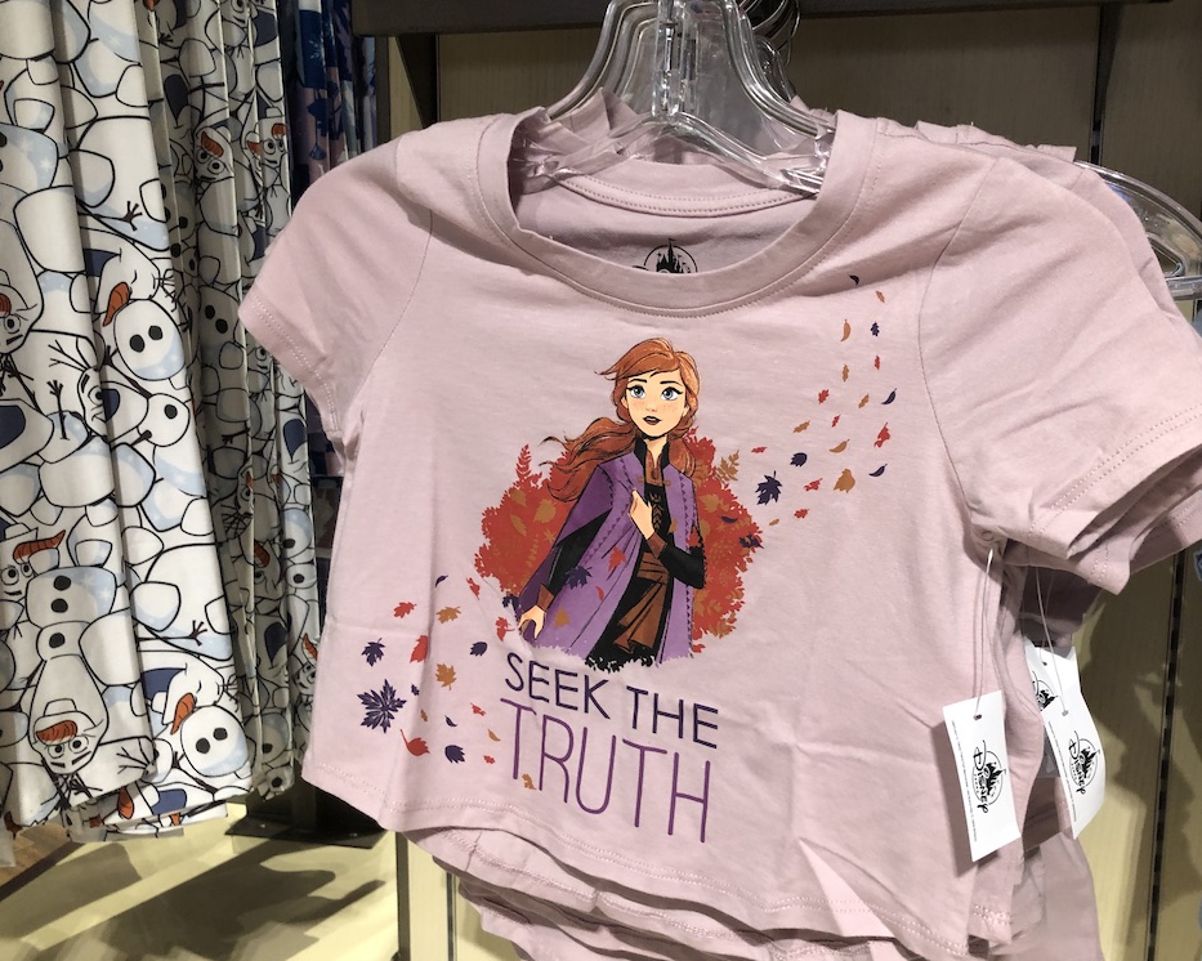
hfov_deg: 58.7
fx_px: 1067
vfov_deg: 48.5
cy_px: 477
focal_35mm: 30
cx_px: 656
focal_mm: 3.99
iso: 40
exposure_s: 1/17
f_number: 1.8
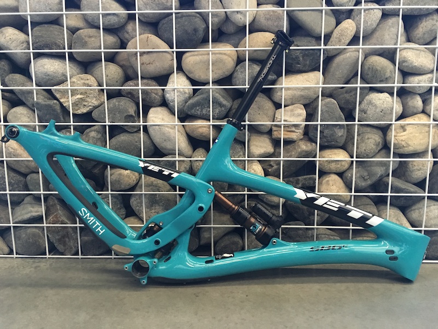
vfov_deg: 48.2
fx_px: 367
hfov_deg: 61.7
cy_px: 164
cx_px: 219
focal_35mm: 29
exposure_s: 1/30
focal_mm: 4.15
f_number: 2.2
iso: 200
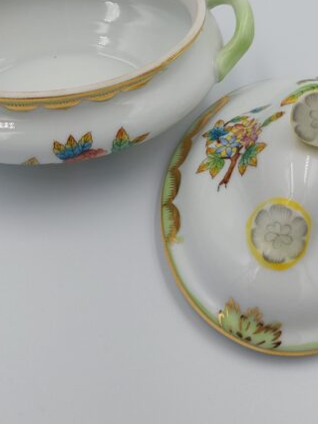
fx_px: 576
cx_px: 125
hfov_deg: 30.8
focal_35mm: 47
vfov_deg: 39.0
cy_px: 91
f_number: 1.8
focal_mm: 5.23
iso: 40
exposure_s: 1/339
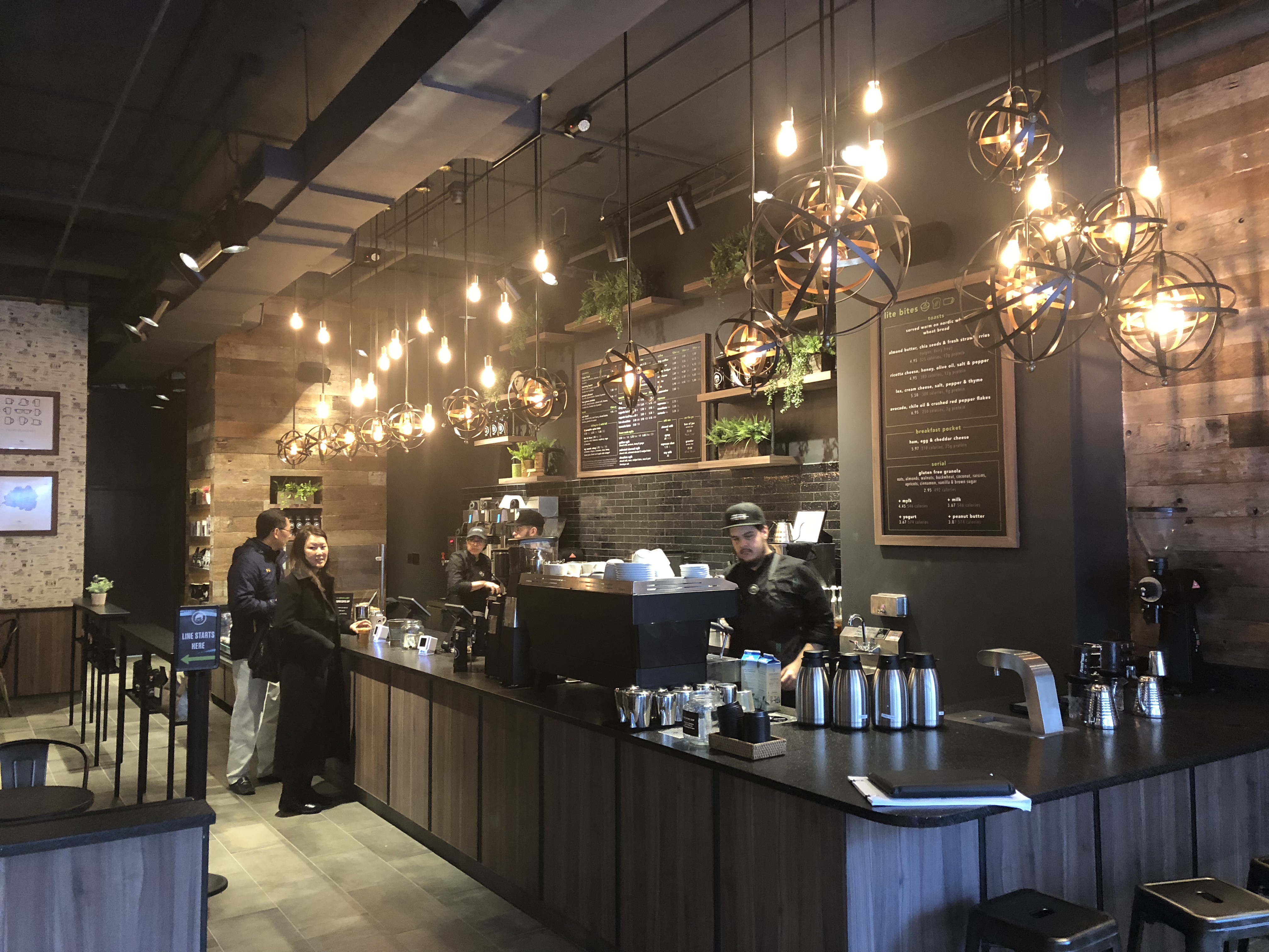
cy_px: 476
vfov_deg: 49.7
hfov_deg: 63.4
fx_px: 1026
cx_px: 634
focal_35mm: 28
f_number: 1.8
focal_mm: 3.99
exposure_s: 1/15
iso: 100
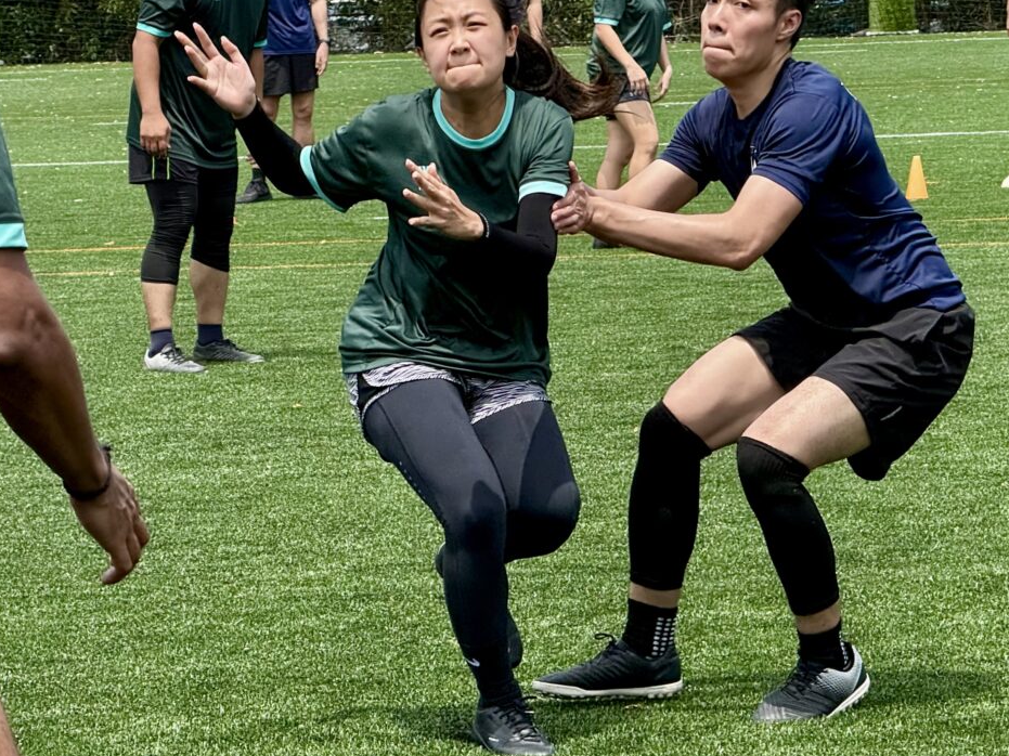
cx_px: 584
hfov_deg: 10.0
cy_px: 373
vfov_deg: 7.5
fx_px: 5771
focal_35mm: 198
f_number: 2.8
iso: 64
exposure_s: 1/525
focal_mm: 15.66
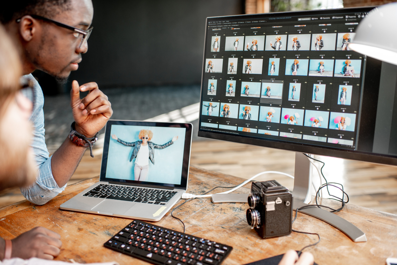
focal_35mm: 35
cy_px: 132
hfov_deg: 54.4
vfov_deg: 37.9
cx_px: 198
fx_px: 386
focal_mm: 35
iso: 250
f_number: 2.2
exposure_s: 1/200
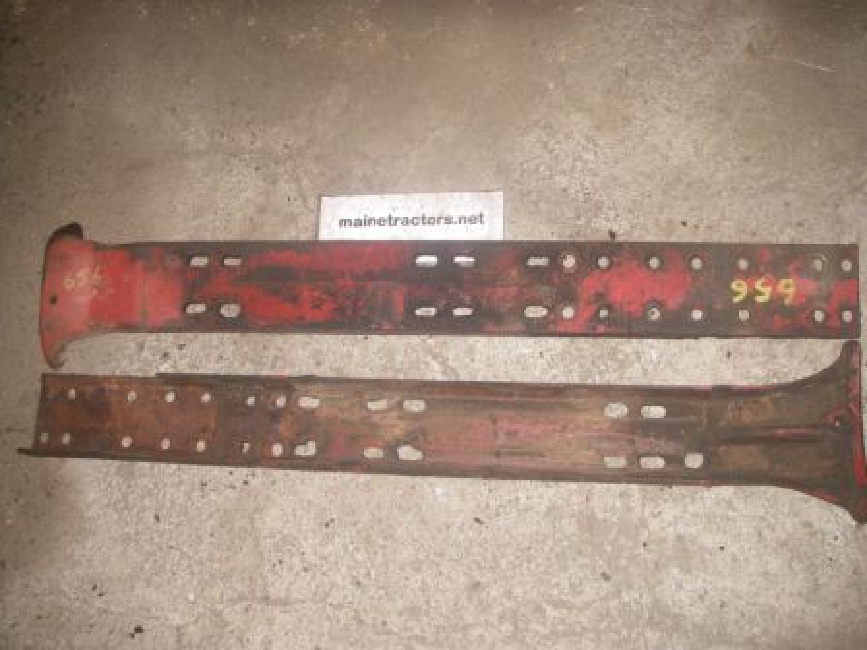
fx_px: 952
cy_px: 325
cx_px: 434
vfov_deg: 37.7
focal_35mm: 38
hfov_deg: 49.0
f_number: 3.3
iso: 200
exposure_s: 1/40
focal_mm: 6.3
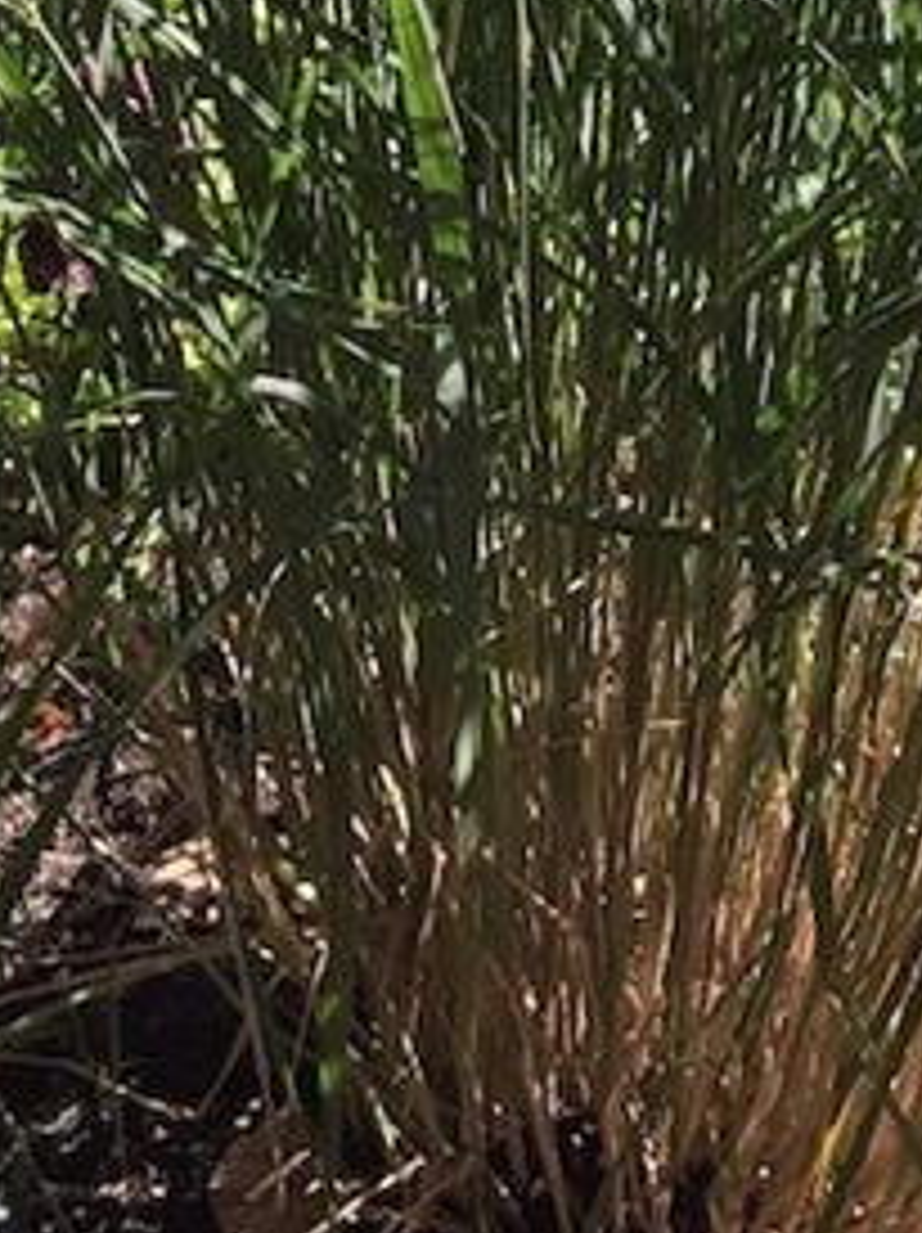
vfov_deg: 15.0
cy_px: -1012
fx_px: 4019
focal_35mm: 113
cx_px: 814
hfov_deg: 13.0
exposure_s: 1/670
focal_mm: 4.15
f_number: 2.2
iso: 32
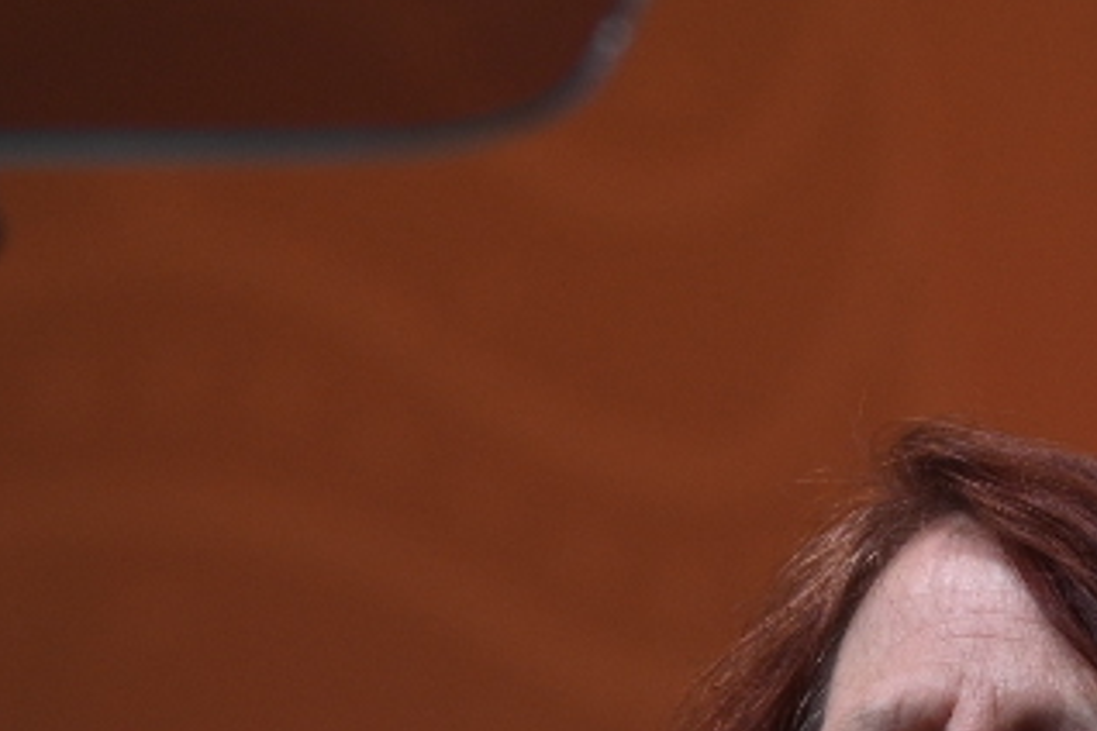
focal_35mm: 561
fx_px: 17094
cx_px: 2204
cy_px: 1252
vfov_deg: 2.4
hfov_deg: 3.6
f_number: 2.8
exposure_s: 1/200
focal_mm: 110
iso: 400
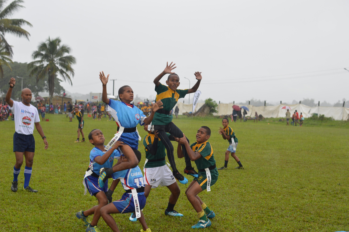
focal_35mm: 52
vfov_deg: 25.7
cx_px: 174
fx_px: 509
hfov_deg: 37.9
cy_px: 116
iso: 100
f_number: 4
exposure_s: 1/160
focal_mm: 35
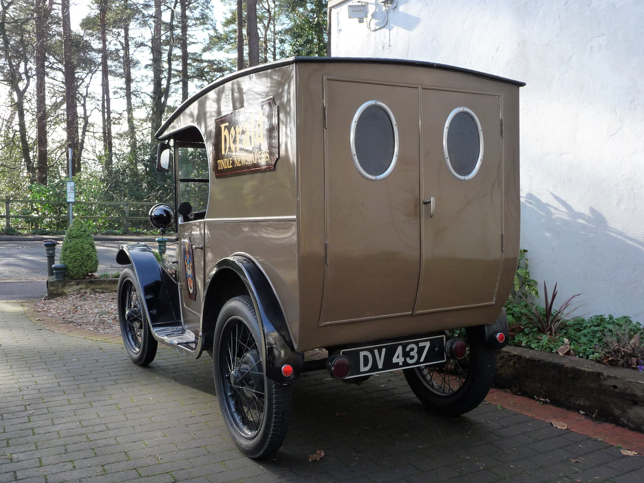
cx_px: 322
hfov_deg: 56.8
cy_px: 242
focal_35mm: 32
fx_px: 595
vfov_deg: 44.2
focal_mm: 5.3
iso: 160
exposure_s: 1/160
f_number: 3.5
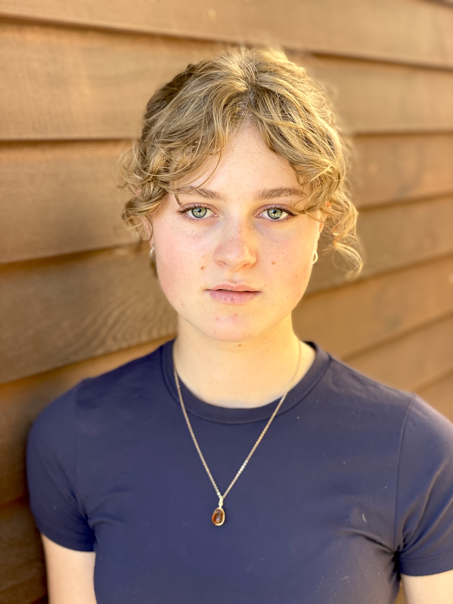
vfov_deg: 36.8
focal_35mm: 52
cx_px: 226
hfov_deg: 28.0
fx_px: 907
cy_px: 302
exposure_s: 1/122
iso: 20
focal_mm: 6
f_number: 2
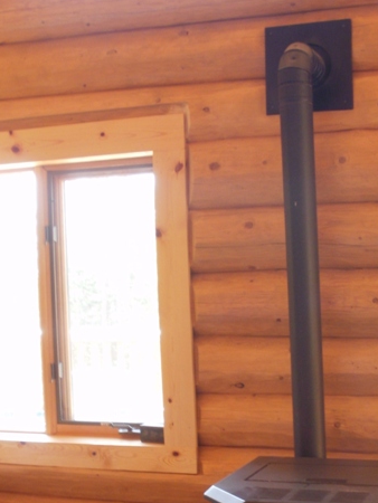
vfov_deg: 29.3
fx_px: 931
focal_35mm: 64
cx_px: 313
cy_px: 431
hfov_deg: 22.6
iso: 125
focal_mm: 6.3
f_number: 3.5
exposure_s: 1/13
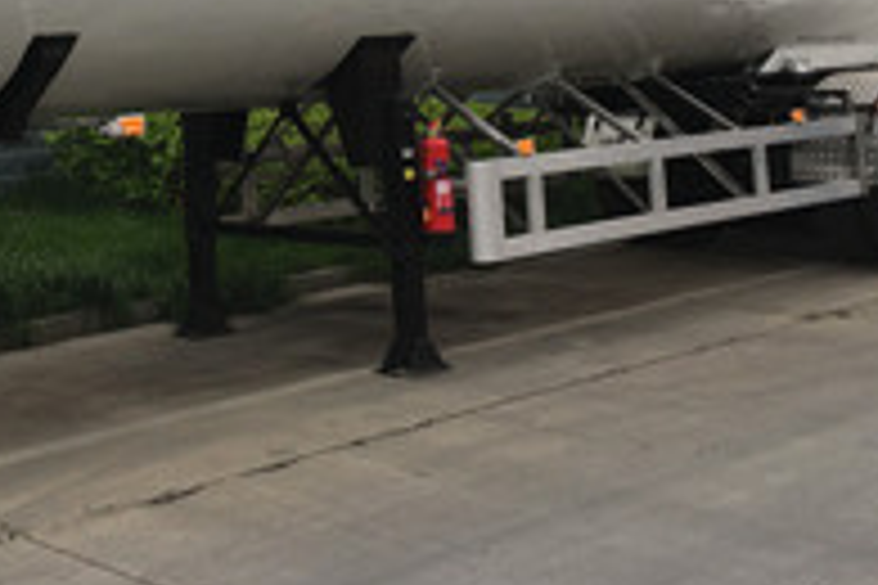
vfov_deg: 20.9
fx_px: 1512
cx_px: 261
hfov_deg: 32.0
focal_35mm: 62
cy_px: -45
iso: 25
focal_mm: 4.15
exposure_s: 1/1637
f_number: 2.2
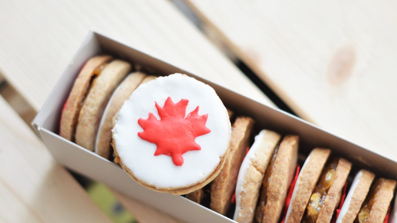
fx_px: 832
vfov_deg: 15.3
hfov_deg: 26.9
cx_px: 198
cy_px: 132
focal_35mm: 79
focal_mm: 50
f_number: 2.5
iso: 400
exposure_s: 1/25
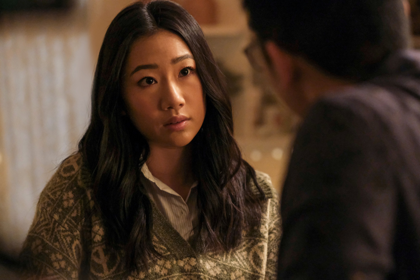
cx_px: 210
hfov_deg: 15.2
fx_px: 1575
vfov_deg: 10.2
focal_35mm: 135
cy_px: 140
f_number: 2.2
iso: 10000
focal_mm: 90
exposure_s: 1/320
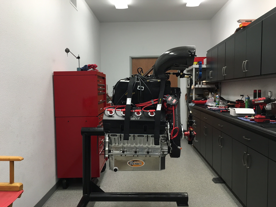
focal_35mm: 29
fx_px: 231
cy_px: 104
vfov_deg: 48.2
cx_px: 138
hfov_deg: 61.7
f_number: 2.2
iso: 40
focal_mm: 4.15
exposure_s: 1/30
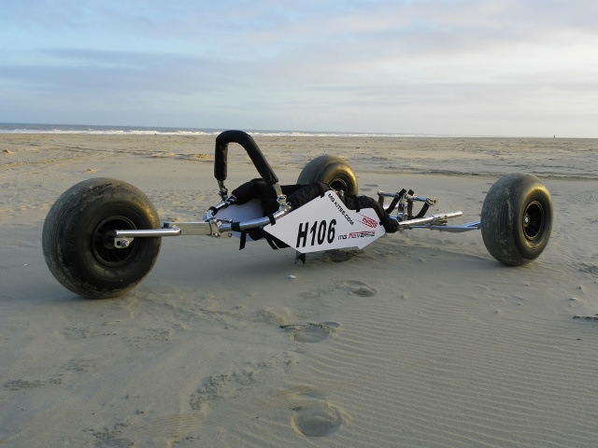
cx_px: 299
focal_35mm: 40
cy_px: 224
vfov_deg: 36.0
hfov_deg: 46.8
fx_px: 691
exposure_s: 1/160
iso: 64
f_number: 3.2
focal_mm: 7.1
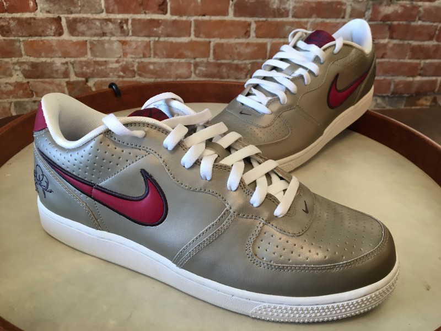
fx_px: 369
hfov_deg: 61.7
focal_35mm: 29
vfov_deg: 48.2
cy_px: 166
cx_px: 220
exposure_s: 1/30
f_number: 2.2
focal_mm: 4.15
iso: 64
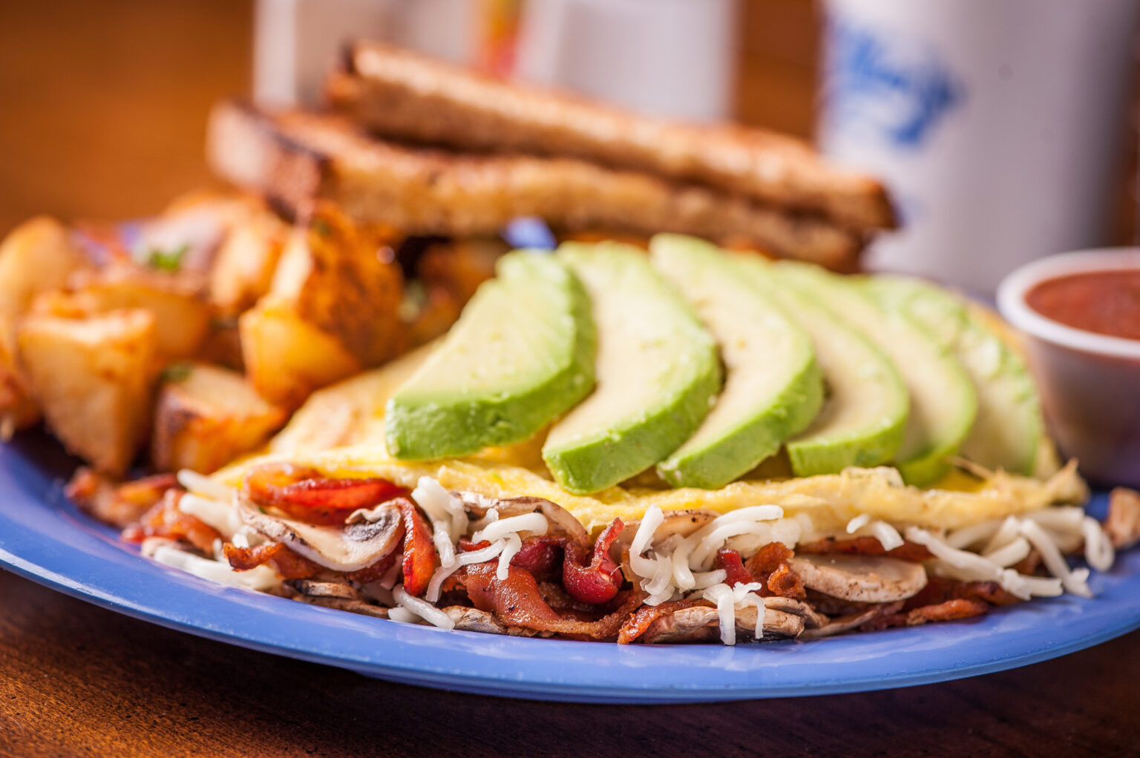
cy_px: 379
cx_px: 570
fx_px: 3323
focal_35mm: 105
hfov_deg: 19.5
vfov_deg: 13.0
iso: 100
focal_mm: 105
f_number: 5
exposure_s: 1/50
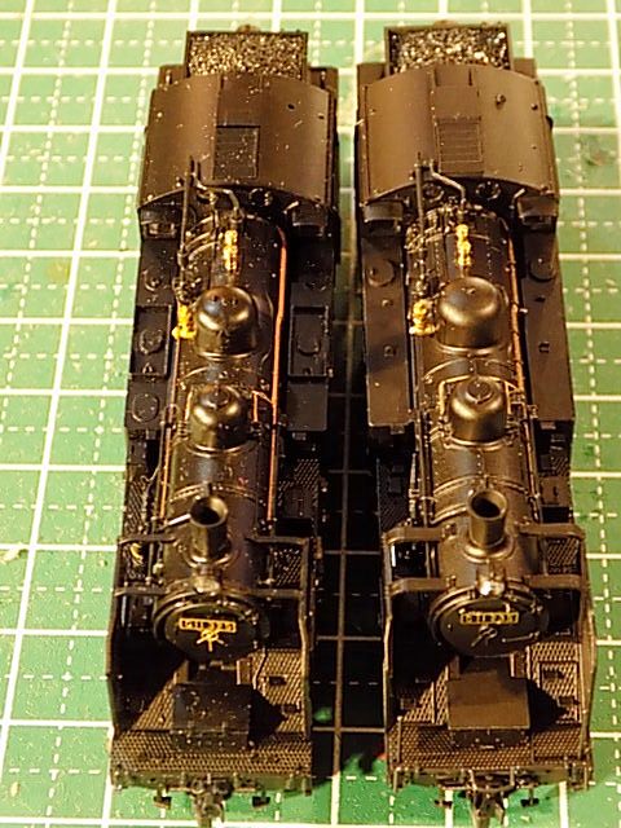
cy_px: 414
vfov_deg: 25.0
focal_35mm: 78
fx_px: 1866
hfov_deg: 18.9
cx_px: 310
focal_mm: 13.9
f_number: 4.3
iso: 400
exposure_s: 1/25
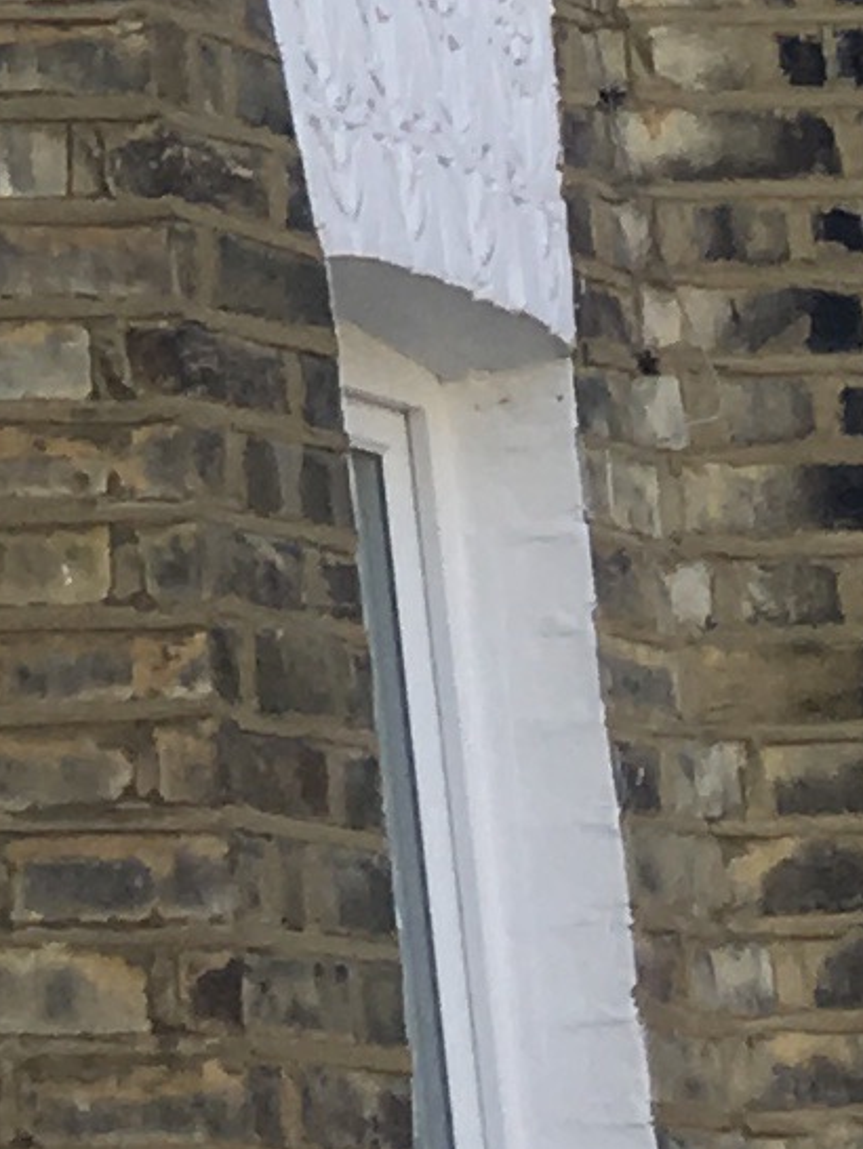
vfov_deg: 8.2
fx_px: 7108
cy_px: -1921
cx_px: -798
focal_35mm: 214
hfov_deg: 6.7
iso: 25
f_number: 2.2
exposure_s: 1/262
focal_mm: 4.15
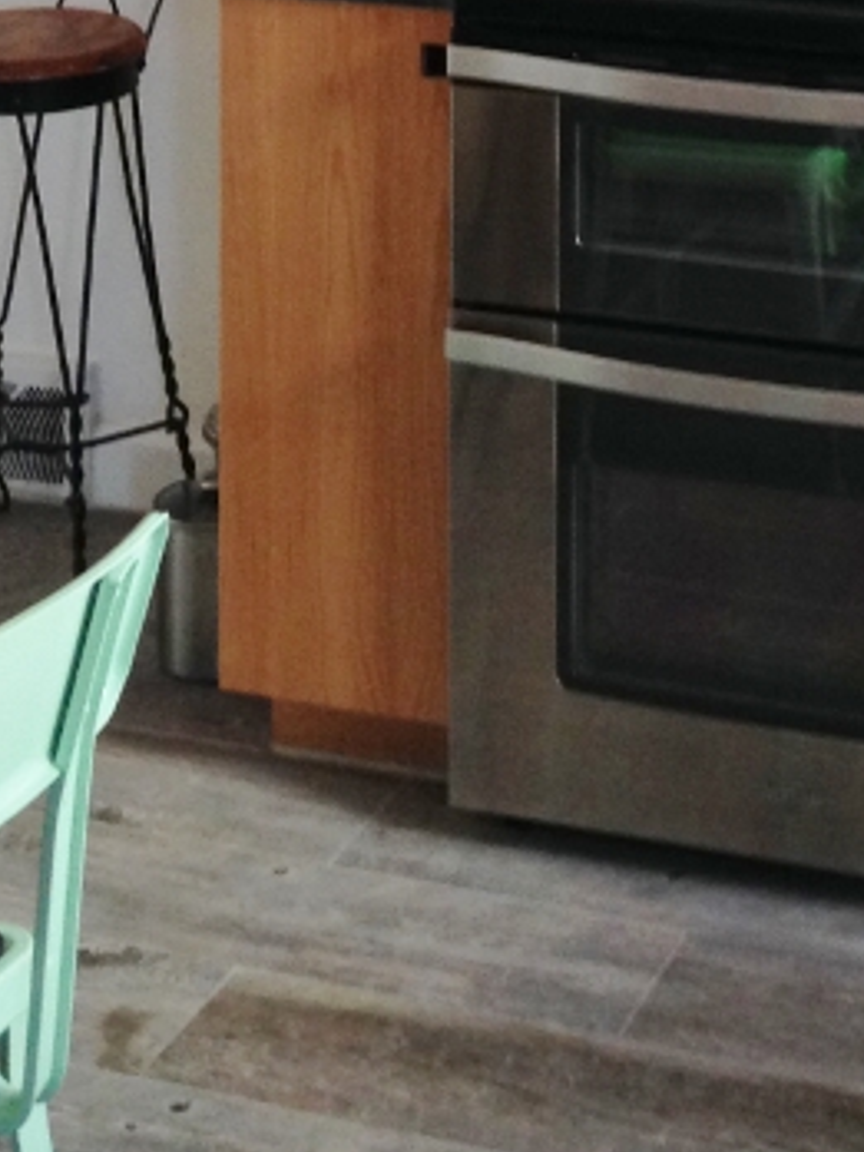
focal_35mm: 97
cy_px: -520
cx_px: 742
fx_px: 3228
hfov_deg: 15.1
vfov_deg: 18.2
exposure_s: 1/20
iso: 125
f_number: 2.4
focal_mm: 4.12
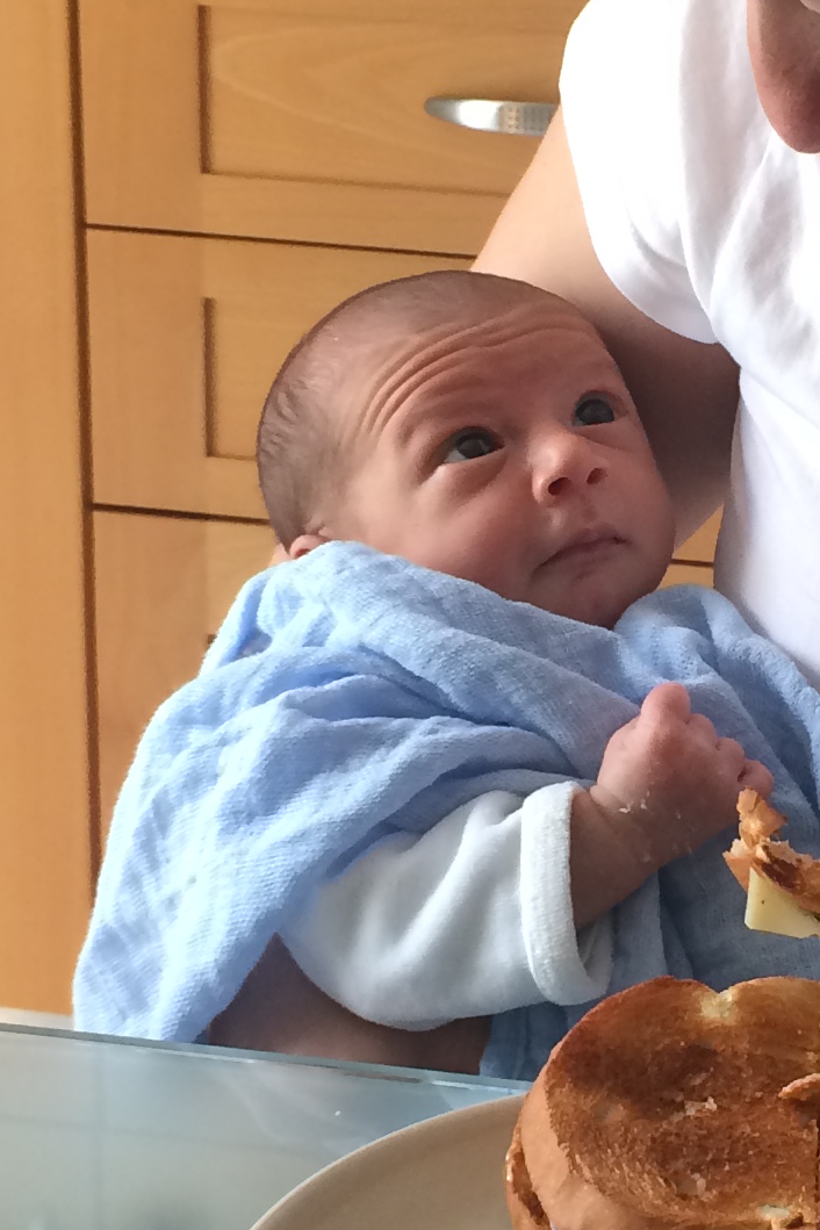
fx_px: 3177
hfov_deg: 14.6
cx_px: 708
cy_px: 563
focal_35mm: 93
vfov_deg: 21.9
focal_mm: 4.15
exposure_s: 1/33
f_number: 2.2
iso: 100
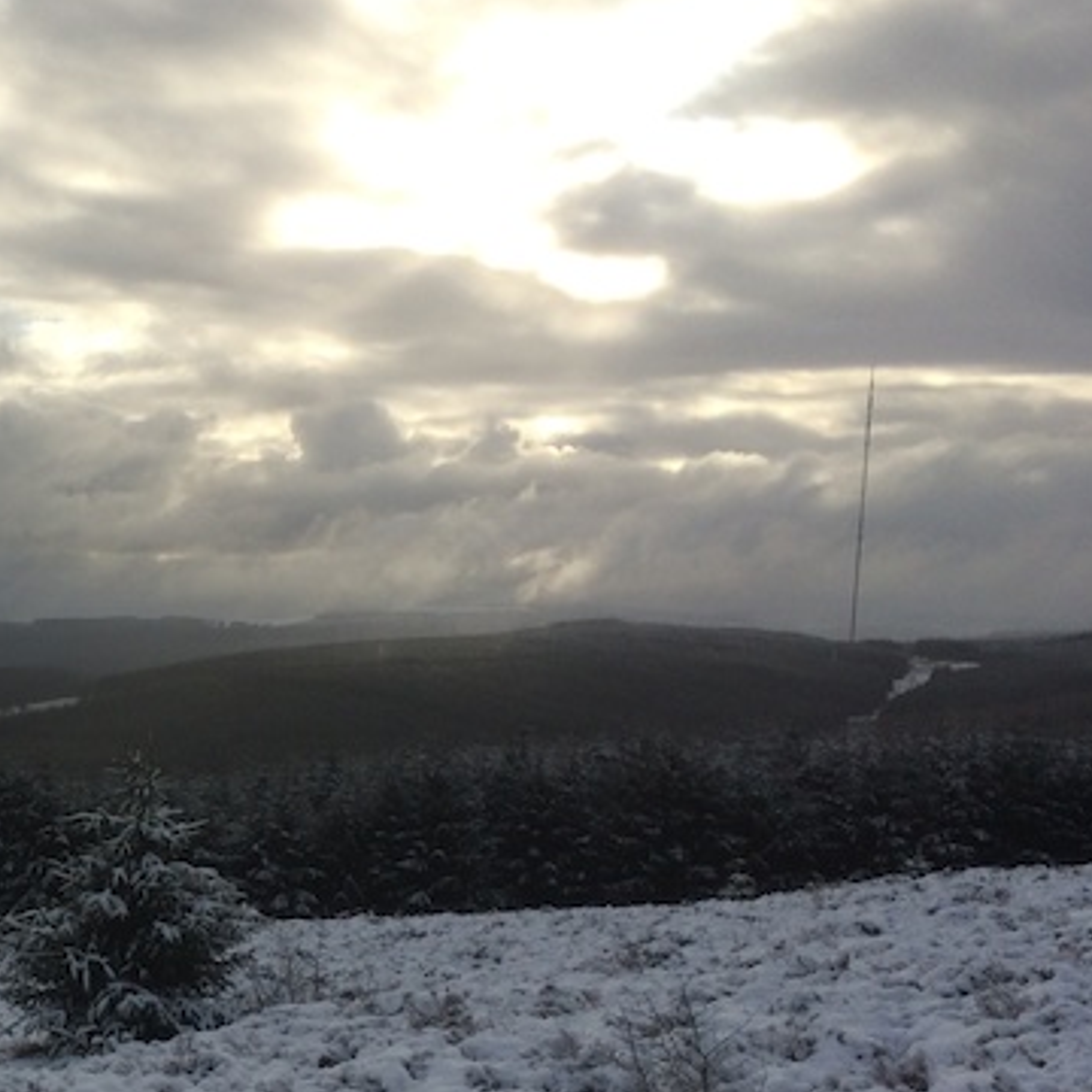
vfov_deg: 29.5
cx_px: -82
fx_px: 2034
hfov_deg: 27.7
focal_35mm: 57
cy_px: 849
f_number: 2.2
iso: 32
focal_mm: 4.15
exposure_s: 1/2564
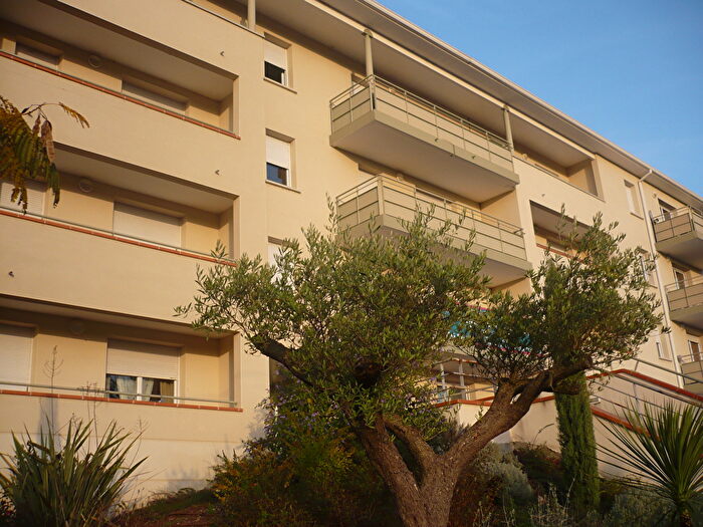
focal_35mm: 35
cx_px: 352
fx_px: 711
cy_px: 264
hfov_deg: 52.6
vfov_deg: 40.7
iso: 100
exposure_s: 1/500
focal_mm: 5.8
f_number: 2.8
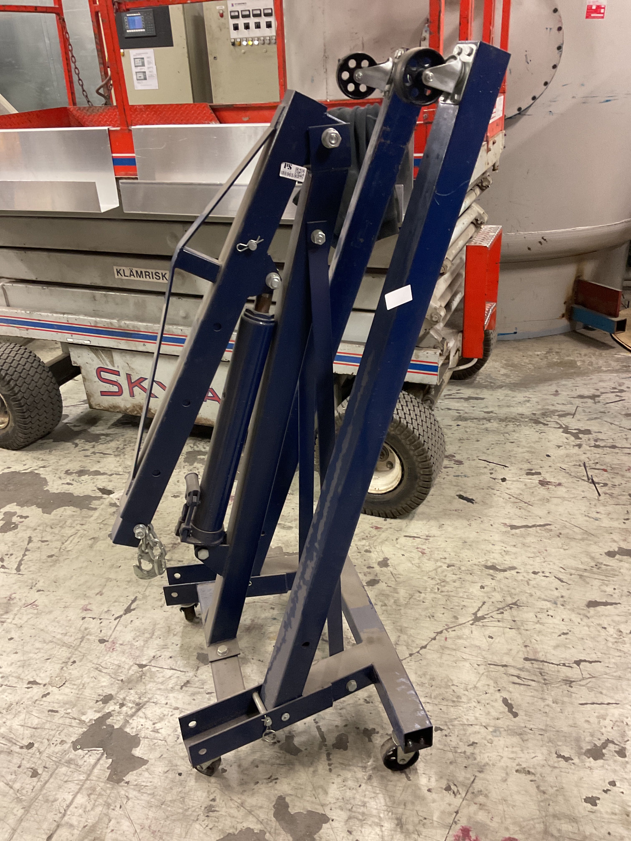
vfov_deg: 61.7
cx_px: 316
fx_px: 705
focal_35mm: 29
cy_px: 420
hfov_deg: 48.2
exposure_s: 1/50
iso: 250
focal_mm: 3
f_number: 1.8
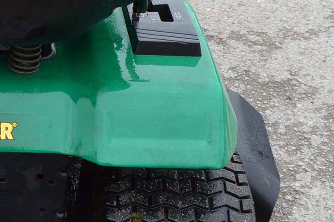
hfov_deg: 19.1
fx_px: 964
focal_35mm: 104
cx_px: -8
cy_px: 29
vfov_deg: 13.0
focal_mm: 18
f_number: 5.6
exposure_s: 1/125
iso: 200
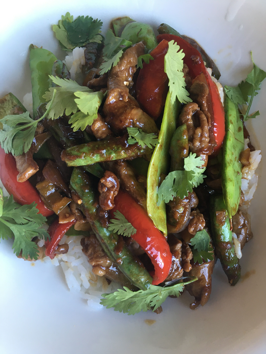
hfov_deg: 48.2
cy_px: 177
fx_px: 297
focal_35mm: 29
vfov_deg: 61.7
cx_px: 133
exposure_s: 1/33
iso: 80
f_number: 2.2
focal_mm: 4.15
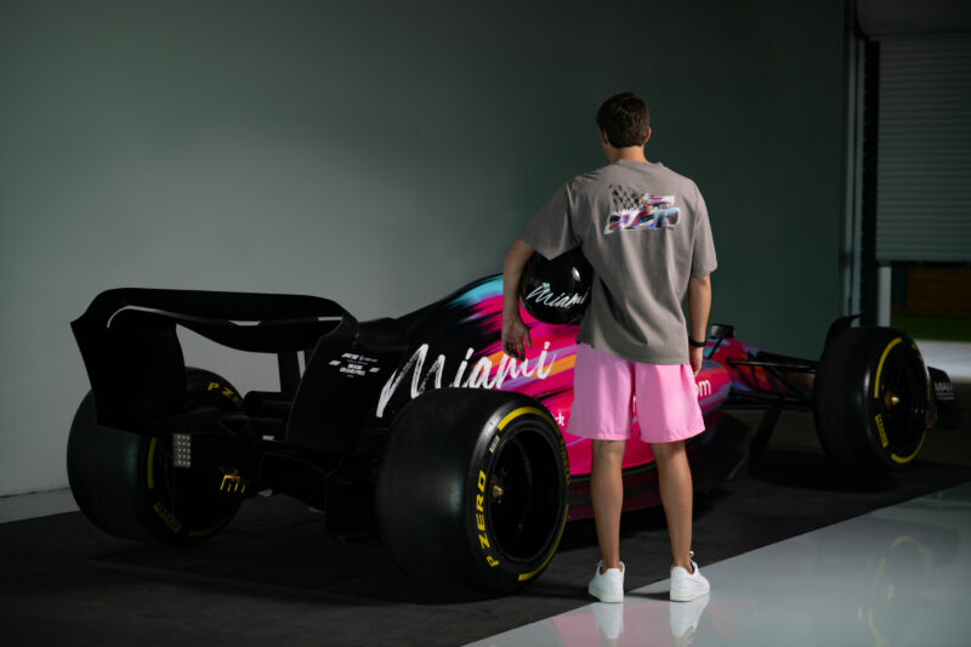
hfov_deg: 28.8
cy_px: 324
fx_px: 1888
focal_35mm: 70
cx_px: 486
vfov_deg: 19.4
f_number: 2.8
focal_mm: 70
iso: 200
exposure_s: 1/200
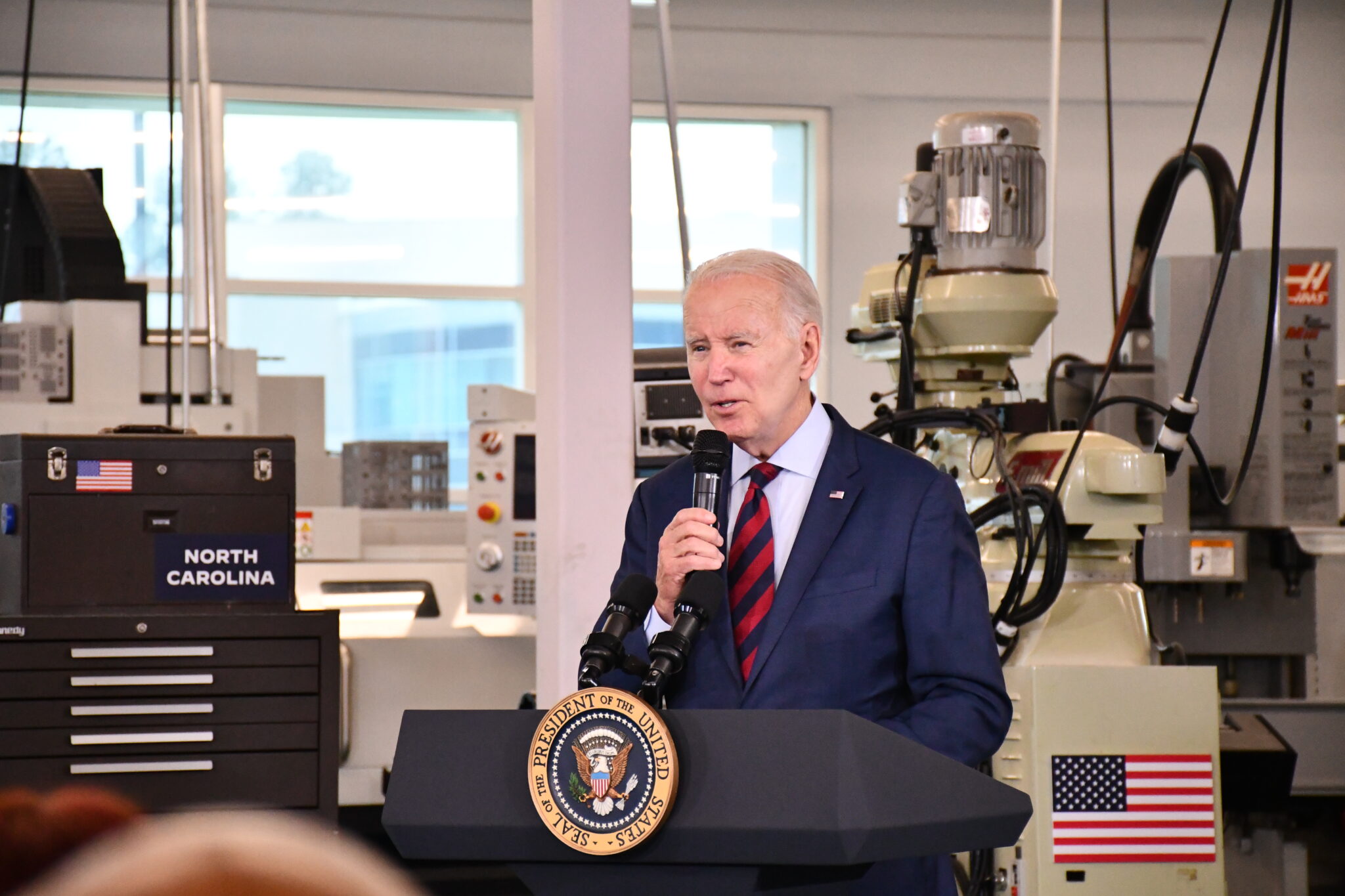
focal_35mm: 135
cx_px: 672
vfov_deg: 10.2
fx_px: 5043
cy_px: 448
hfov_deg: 15.2
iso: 5000
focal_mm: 90
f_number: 5.3
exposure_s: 1/500
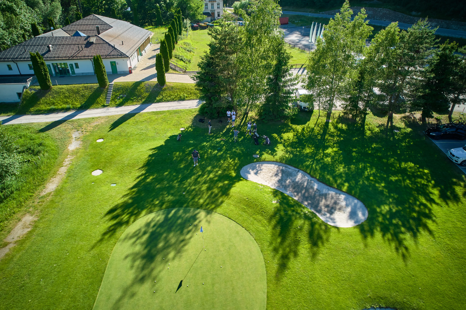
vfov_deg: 57.2
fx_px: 285
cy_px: 155
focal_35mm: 22
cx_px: 233
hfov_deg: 78.6
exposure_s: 1/60
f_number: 2.8
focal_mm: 8.38
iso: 100
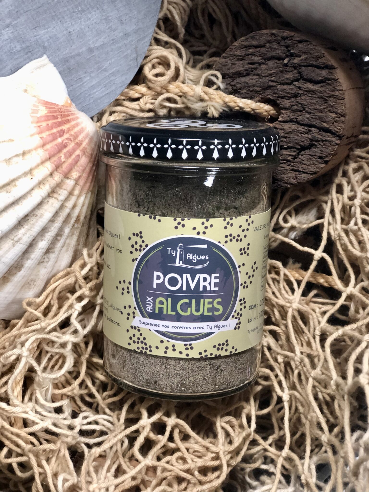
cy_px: 246
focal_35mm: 57
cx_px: 184
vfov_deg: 33.8
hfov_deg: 25.7
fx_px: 810
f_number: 2.8
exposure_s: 1/33
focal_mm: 6.6
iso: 200
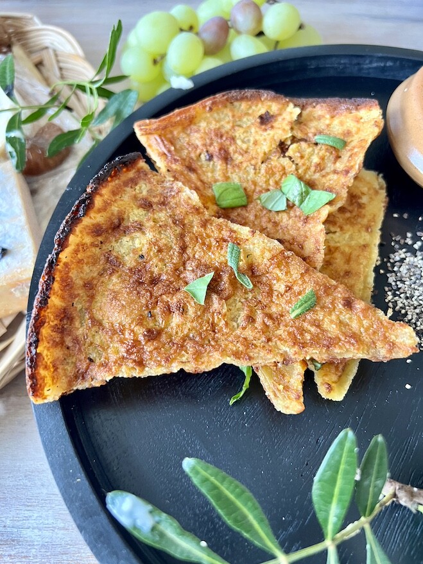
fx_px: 424
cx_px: 212
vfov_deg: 67.3
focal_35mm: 26
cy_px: 282
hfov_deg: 53.1
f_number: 1.5
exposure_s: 1/60
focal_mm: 5.7
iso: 320
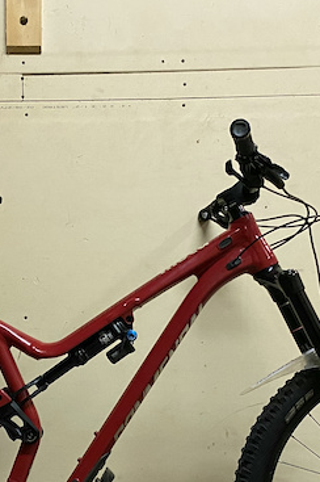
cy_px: 332
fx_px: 788
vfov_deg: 33.6
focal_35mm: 59
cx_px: 108
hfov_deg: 22.9
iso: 500
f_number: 1.8
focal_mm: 4.25
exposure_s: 1/40
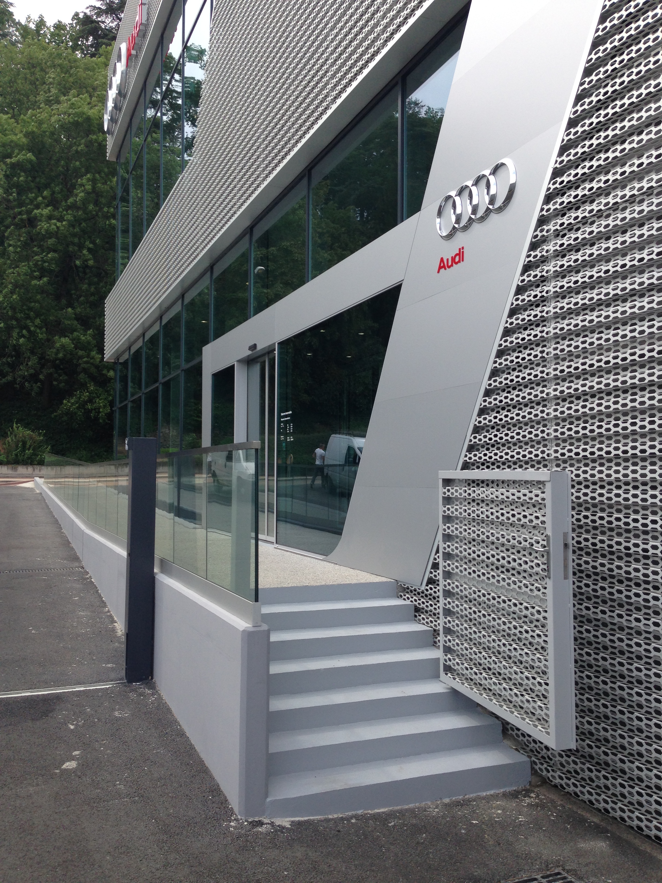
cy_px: 442
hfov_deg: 42.9
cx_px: 331
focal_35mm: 33
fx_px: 841
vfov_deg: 55.4
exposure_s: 1/502
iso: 50
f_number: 2.4
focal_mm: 4.12
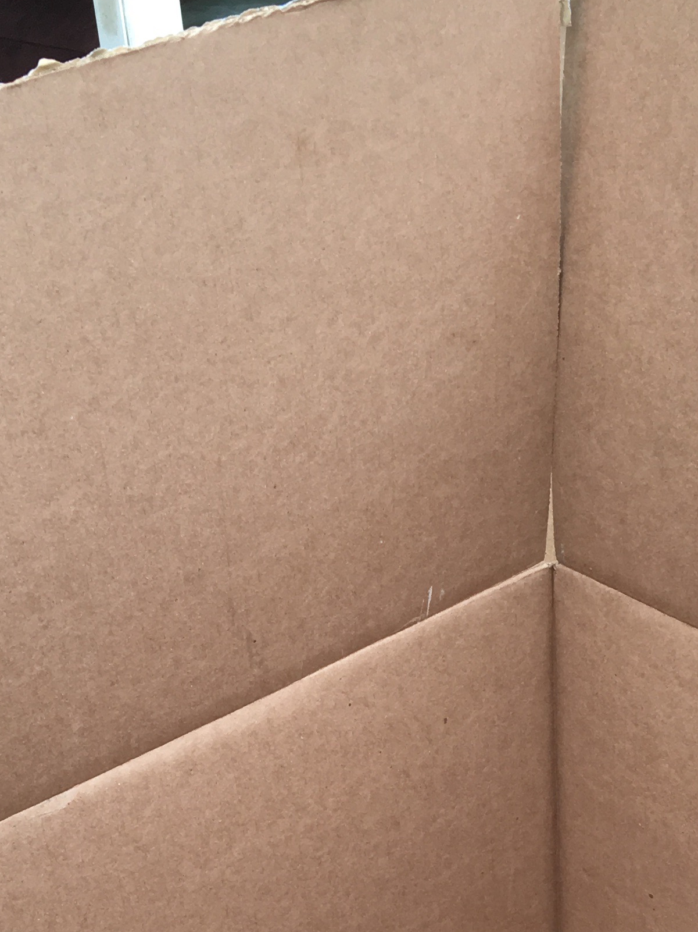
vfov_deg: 25.6
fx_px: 1963
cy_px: 885
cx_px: 288
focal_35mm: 73
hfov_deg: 20.1
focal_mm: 4.15
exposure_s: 1/120
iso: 40
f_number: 2.2
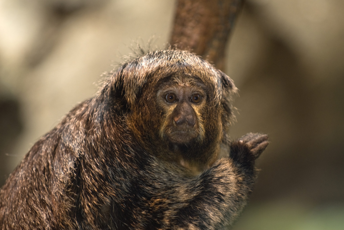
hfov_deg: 6.9
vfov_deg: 4.6
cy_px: 115
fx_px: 2870
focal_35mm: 300
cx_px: 172
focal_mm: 200
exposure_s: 1/80
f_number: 2.8
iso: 200
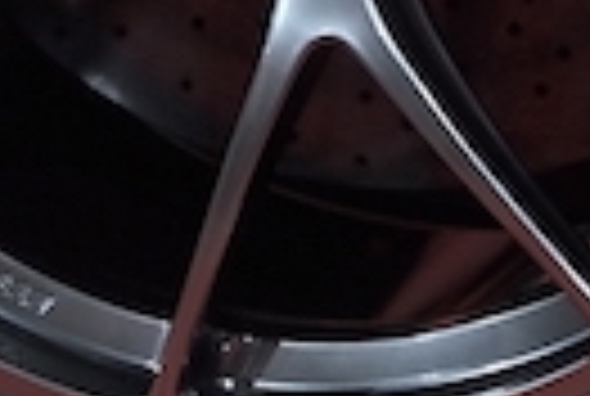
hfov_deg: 3.3
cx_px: 622
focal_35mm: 632
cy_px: -619
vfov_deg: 2.2
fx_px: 10381
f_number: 2.8
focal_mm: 55
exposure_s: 1/160
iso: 1000
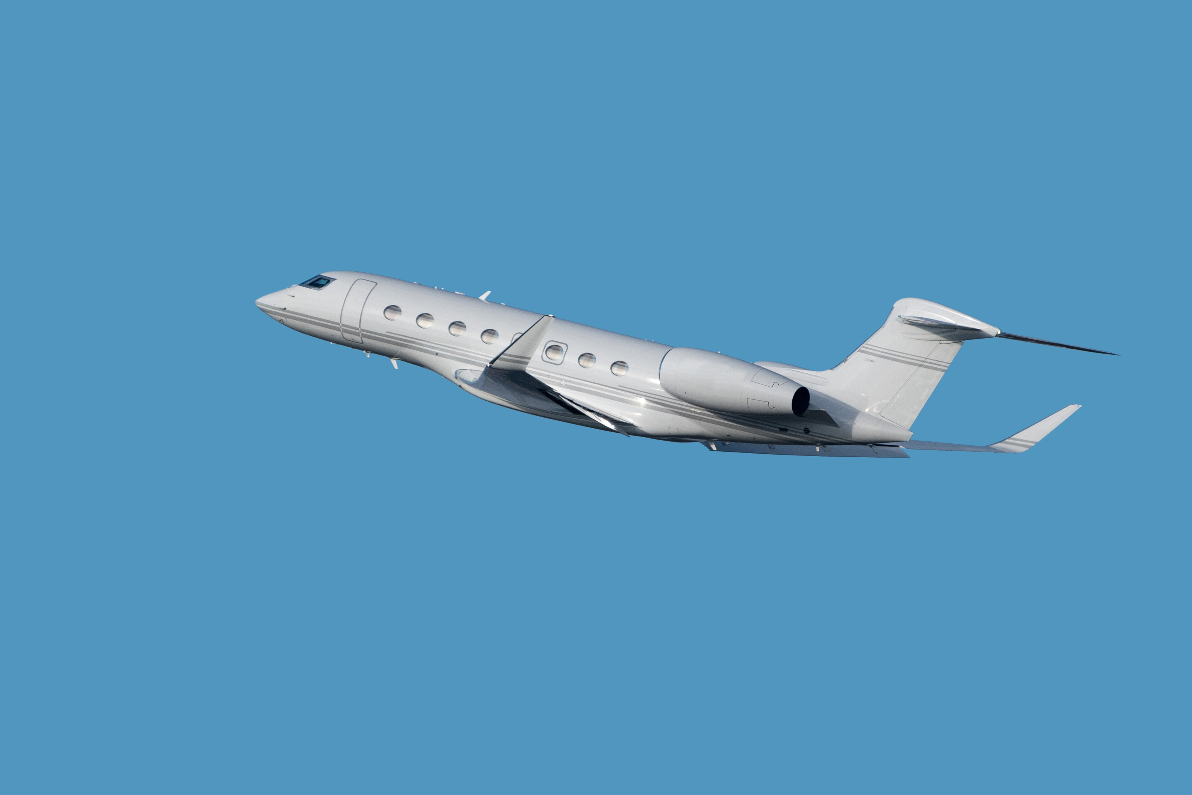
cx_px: 596
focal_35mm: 900
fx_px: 29798
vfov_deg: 1.5
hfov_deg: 2.3
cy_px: 398
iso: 320
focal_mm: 600
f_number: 6.3
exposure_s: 1/2000
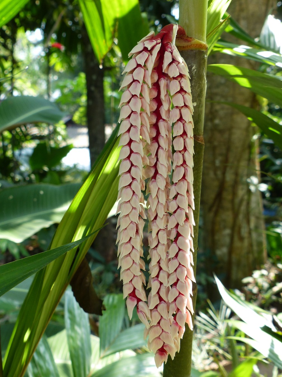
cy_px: 198
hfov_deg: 36.8
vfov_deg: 47.9
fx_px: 424
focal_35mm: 39
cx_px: 136
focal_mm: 6.2
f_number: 3.2
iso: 100
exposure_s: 1/125
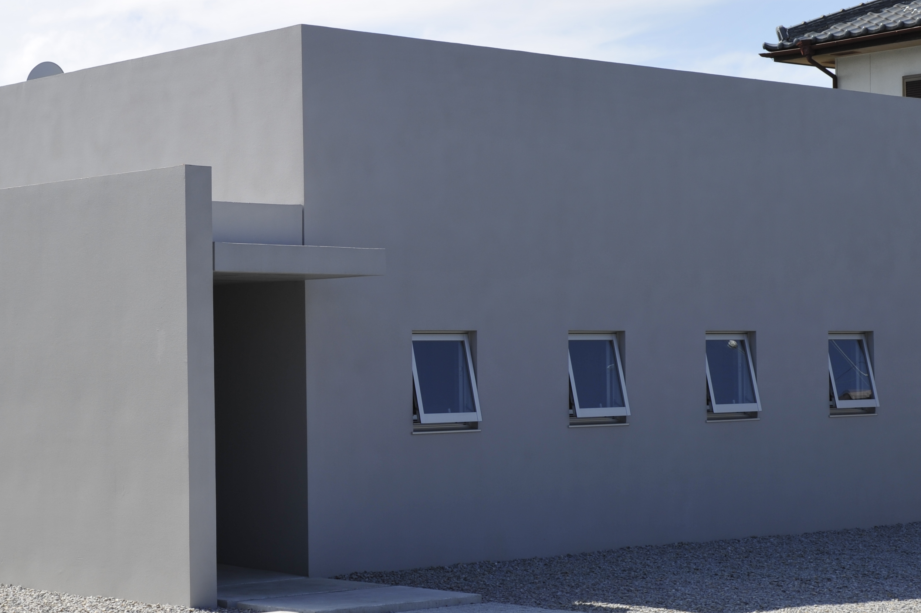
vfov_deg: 16.6
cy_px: 321
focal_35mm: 82
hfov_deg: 24.6
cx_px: 305
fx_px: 2097
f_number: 9
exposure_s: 1/320
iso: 200
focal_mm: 48
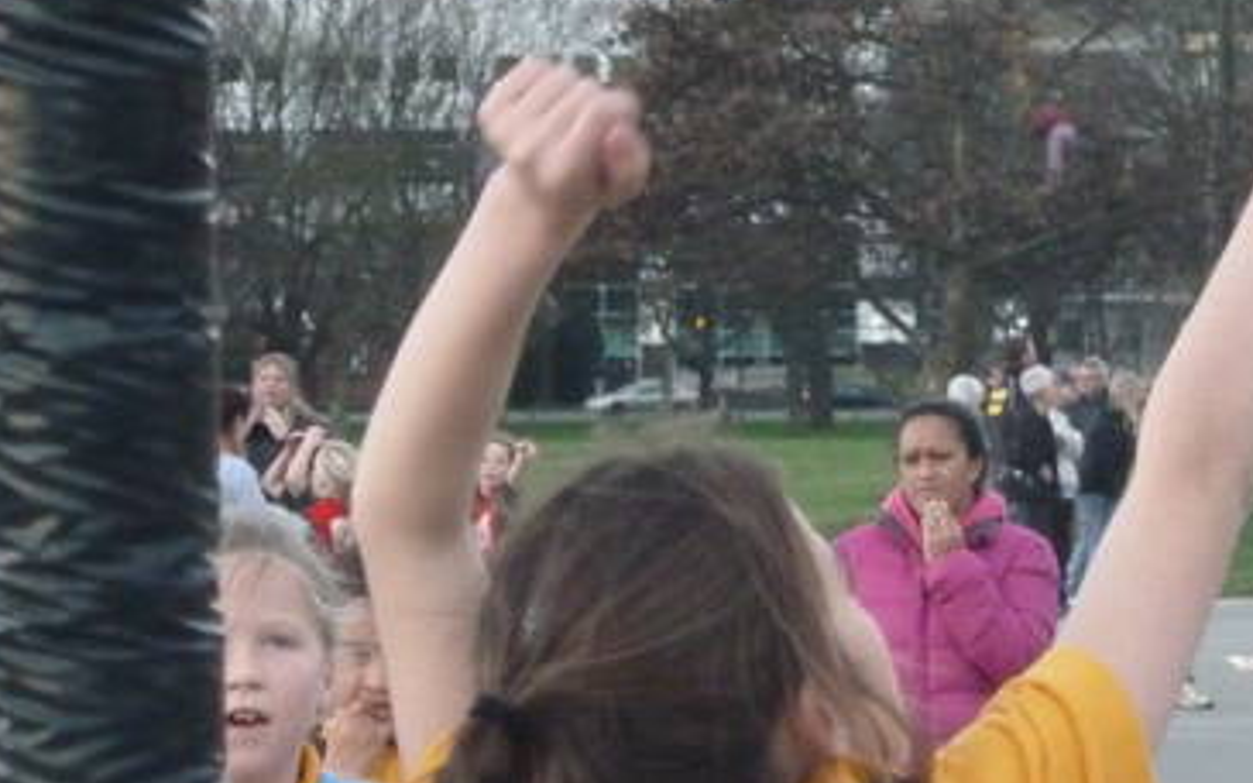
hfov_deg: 5.3
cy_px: 786
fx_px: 13418
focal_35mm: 393
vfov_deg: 3.3
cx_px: 1277
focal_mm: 27.8
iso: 800
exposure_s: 1/125
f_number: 4.5
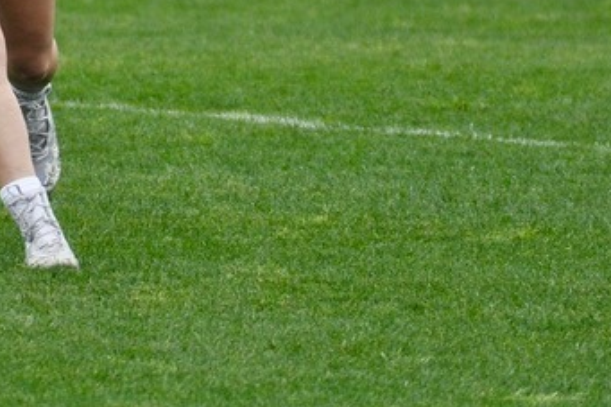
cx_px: -92
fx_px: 16217
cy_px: -235
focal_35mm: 956
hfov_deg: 2.2
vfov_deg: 1.4
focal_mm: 200
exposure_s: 1/1000
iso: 400
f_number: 5.3
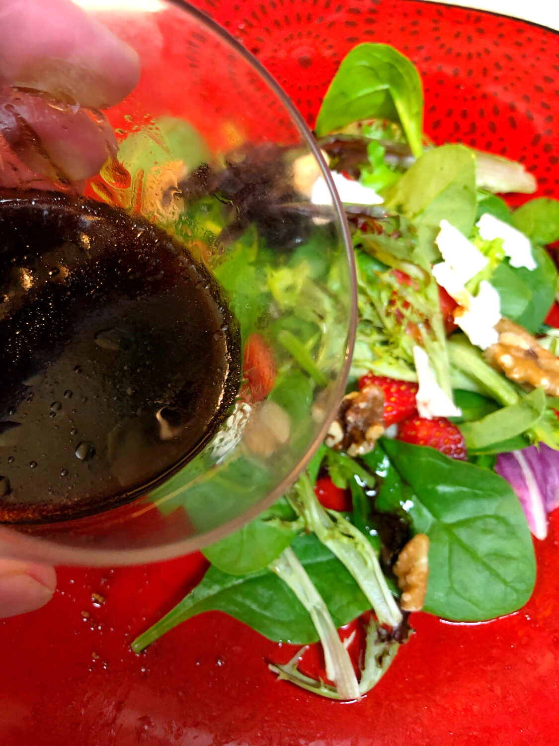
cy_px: 373
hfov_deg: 49.7
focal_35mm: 28
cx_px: 280
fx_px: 603
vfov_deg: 63.4
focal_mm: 3.99
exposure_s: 1/9
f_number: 1.8
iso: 100
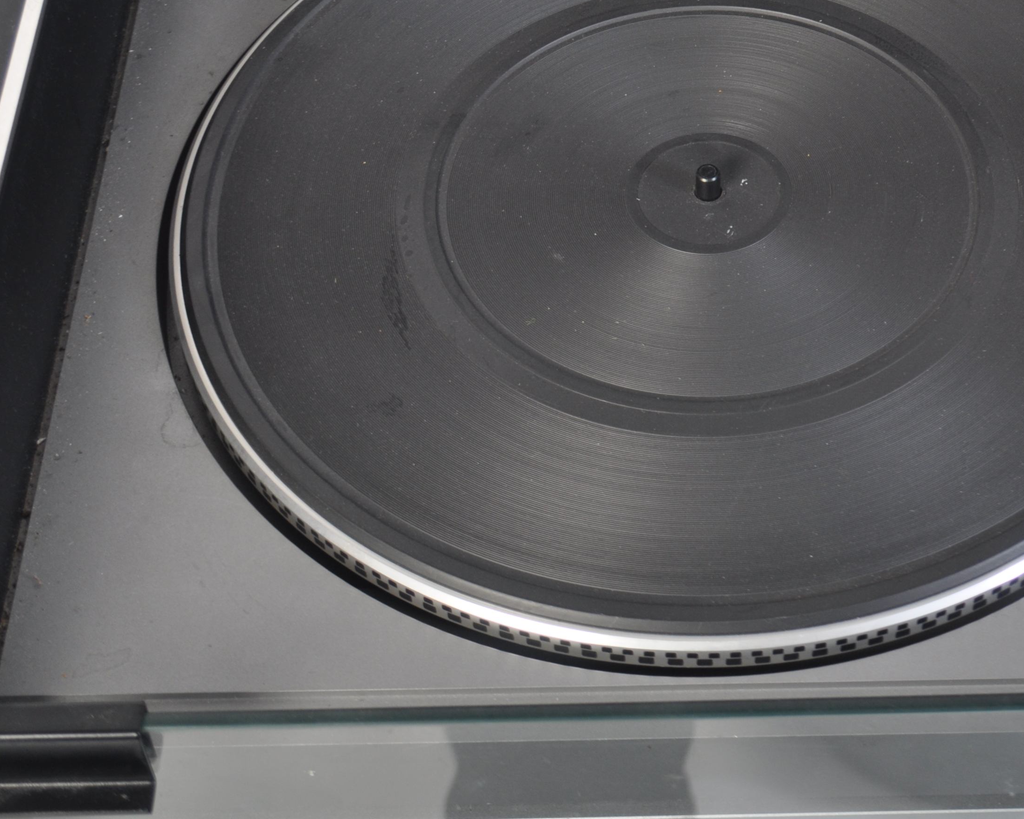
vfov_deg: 17.3
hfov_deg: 21.6
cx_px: 761
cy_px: 177
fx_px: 2667
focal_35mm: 88
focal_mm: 32
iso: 200
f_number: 5
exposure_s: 1/125
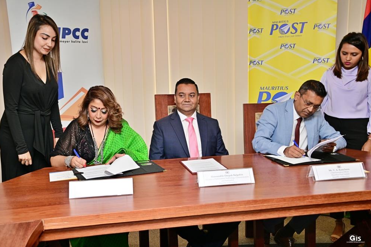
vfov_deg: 32.7
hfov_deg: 47.4
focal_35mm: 41
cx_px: 188
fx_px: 423
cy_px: 125
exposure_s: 1/200
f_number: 5.6
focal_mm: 40
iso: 640
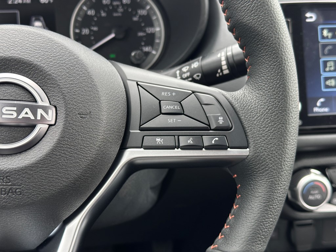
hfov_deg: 39.7
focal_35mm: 48
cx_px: 168
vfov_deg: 30.3
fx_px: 466
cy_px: 126
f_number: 1.78
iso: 80
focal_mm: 6.86
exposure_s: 1/121
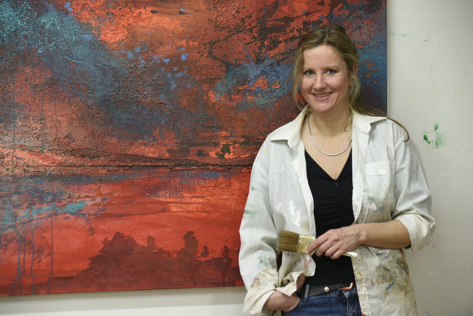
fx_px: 1446
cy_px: 158
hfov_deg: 18.6
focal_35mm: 110
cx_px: 236
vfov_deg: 12.5
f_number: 5
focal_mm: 110
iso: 1000
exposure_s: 1/50
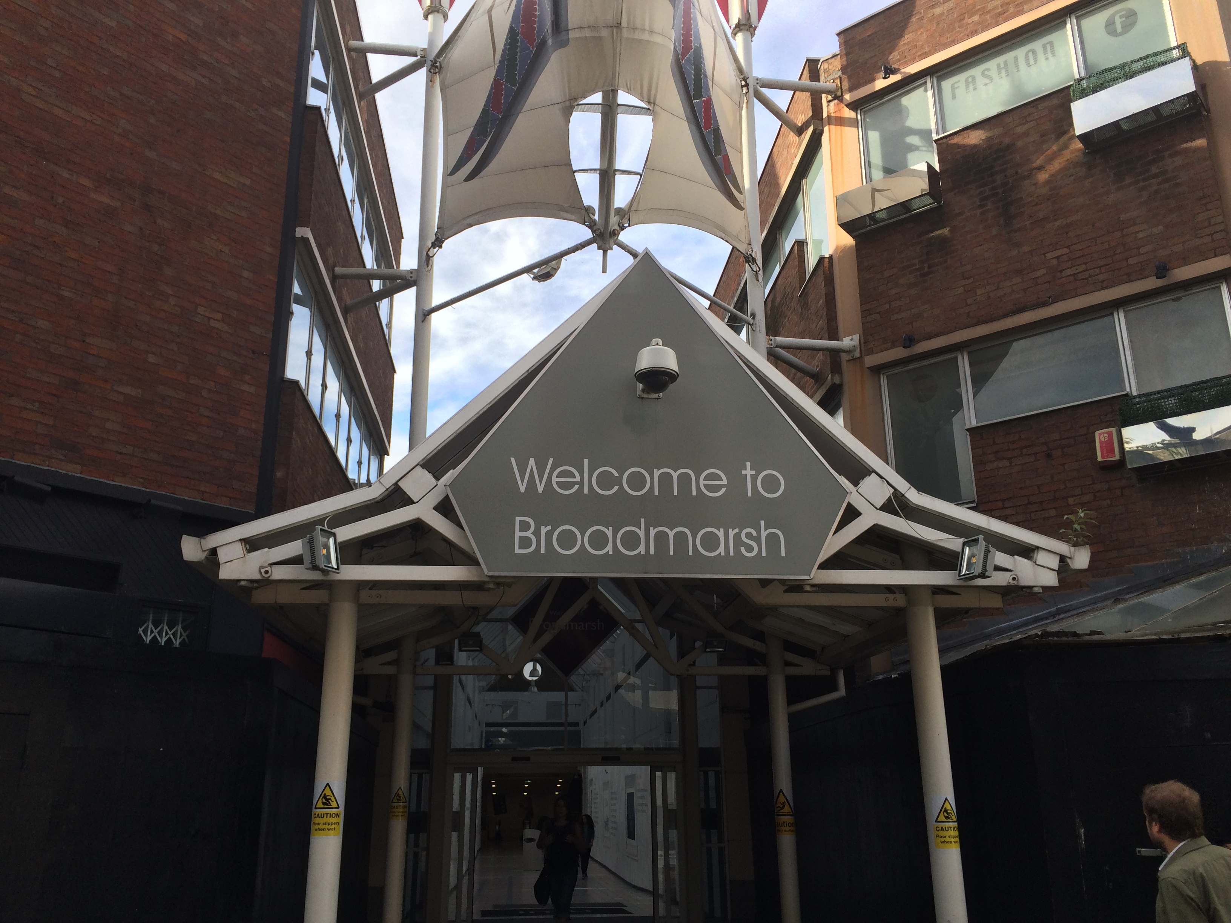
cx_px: 616
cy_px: 462
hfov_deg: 61.7
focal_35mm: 29
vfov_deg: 48.2
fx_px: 1031
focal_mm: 4.15
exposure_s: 1/707
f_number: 2.2
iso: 32
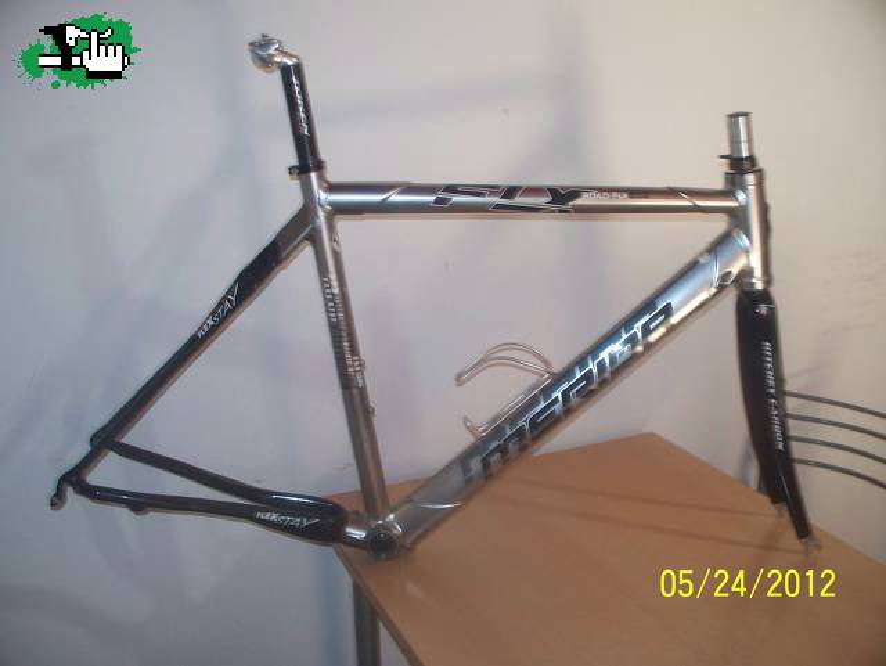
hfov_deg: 51.3
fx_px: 922
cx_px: 443
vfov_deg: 39.7
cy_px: 333
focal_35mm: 36
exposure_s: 1/30
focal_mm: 7.54
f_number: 2.8
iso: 200
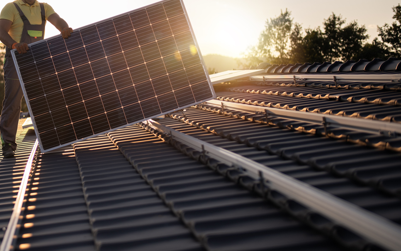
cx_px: 47
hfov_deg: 30.3
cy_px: 75
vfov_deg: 19.9
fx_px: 710
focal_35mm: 65
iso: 64
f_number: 1.4
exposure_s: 1/2000
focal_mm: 35
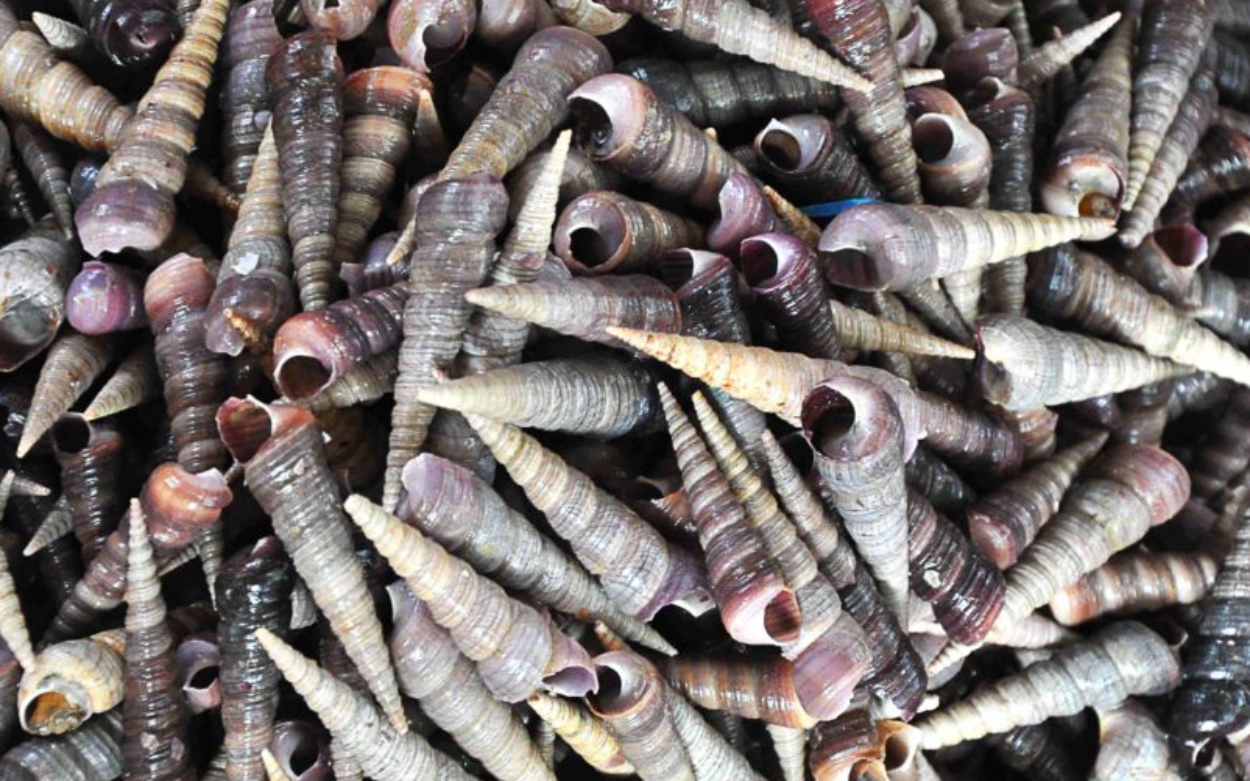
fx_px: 6971
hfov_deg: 10.2
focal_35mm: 205
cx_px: 588
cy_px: 485
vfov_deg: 6.4
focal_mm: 105
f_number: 5.6
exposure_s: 1/40
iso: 1600
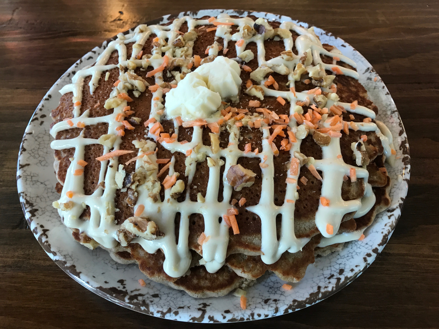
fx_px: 355
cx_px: 220
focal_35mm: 28
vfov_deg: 49.7
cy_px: 164
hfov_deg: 63.4
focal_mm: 3.99
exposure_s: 1/20
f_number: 1.8
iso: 40
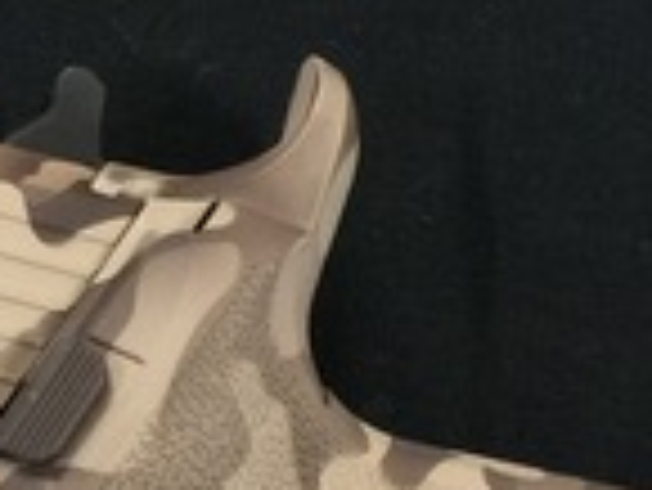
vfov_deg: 9.1
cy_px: 701
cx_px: -427
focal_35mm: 160
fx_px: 3016
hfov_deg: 11.6
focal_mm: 4.15
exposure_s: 1/30
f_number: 2.2
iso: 40
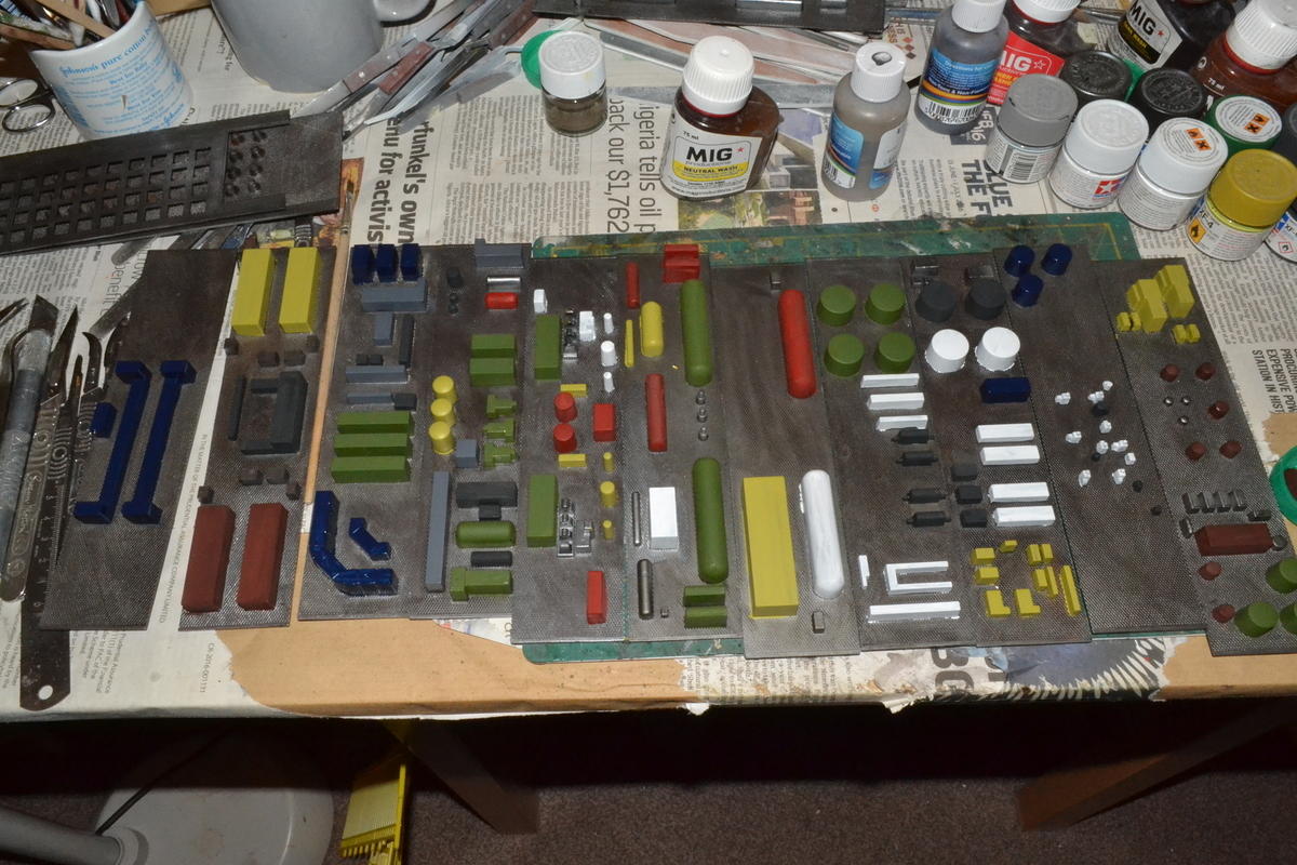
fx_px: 973
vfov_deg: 47.9
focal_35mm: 27
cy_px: 432
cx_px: 648
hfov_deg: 67.4
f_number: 22
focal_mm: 18
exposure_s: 1/60
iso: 3200
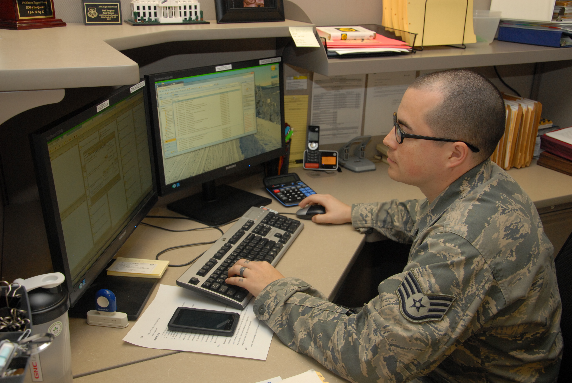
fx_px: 573
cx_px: 286
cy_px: 192
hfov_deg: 53.1
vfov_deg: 37.0
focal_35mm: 36
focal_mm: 24
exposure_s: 1/60
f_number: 5.6
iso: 500
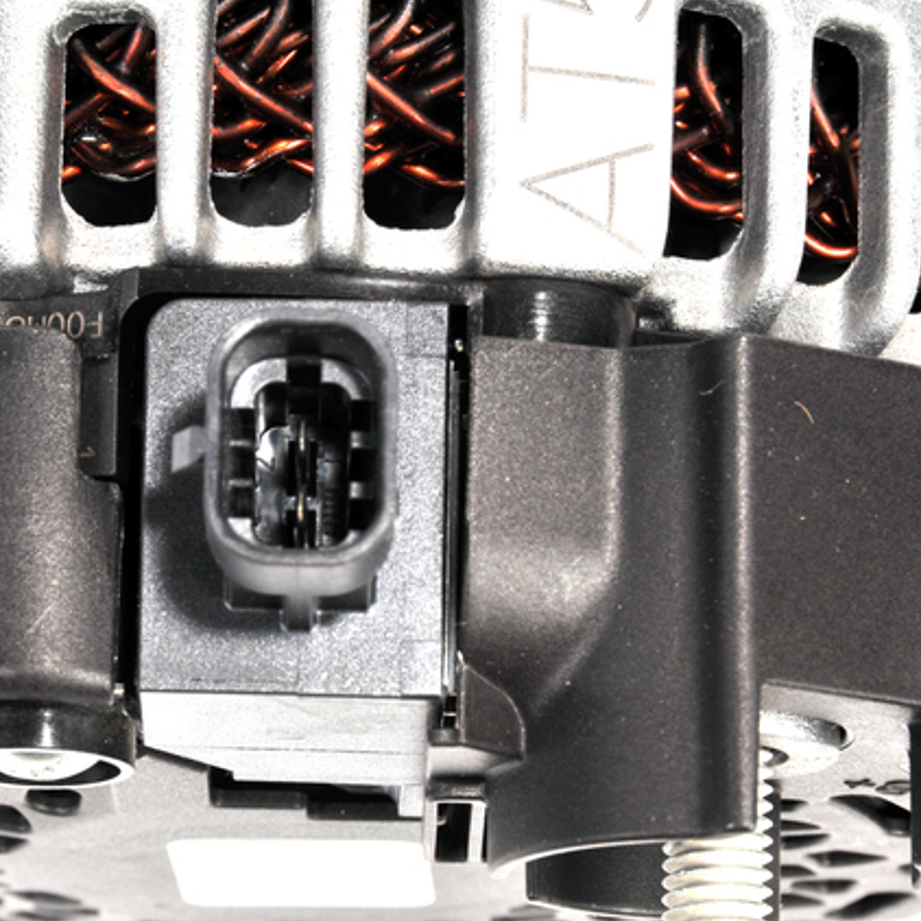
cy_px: 462
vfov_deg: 4.5
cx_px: 268
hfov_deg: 4.5
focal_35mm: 386
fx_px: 11619
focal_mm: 200
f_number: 22
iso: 160
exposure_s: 1/200
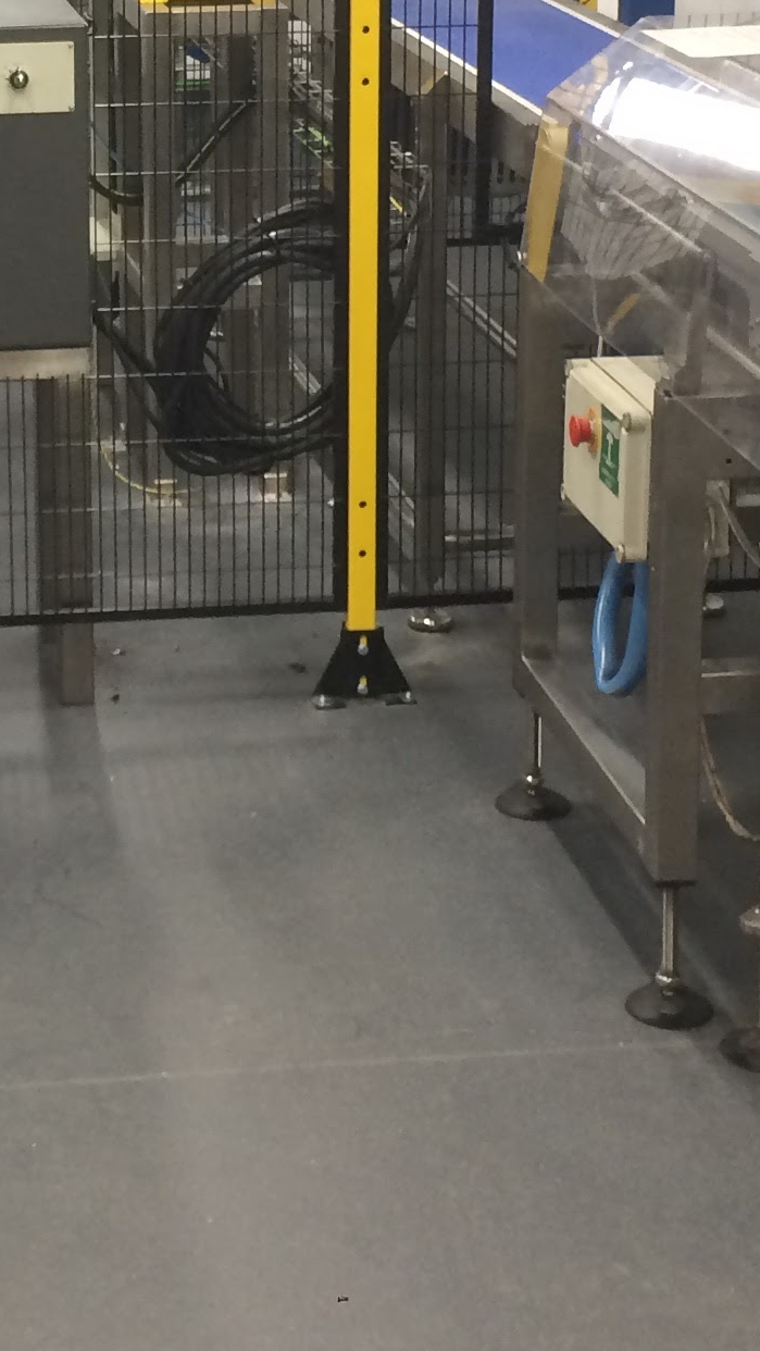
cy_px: 204
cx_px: 50
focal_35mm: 83
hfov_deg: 14.4
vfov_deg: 25.0
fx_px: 2972
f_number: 2.2
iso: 100
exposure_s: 1/33
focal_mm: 4.15
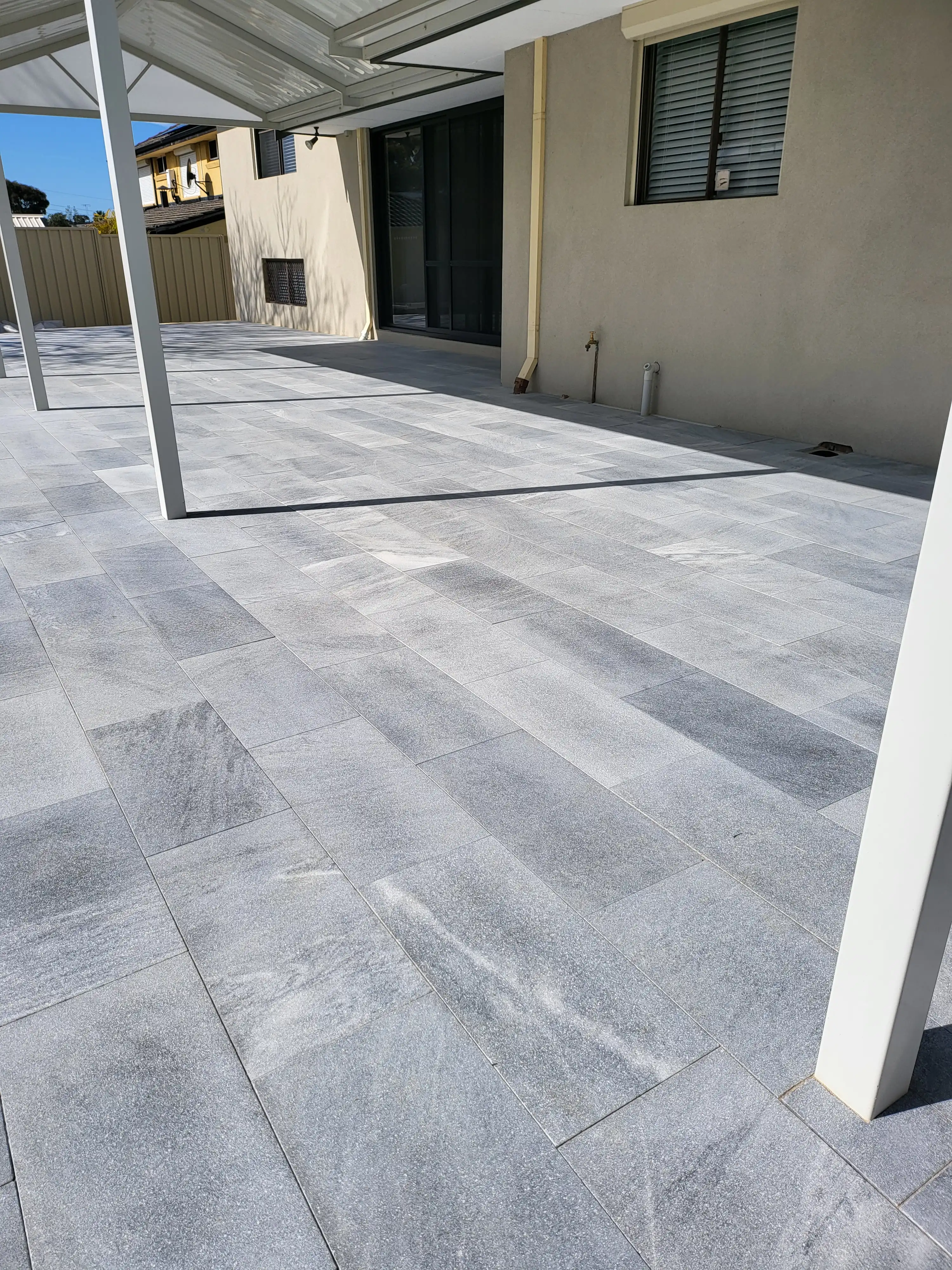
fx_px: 880
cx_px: 476
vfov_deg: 71.6
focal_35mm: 24
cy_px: 635
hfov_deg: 56.8
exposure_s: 1/4279
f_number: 1.8
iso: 40
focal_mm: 5
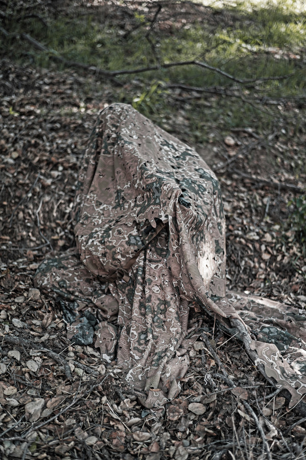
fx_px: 638
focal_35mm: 50
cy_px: 230
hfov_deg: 27.0
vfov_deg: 39.6
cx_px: 153
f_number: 2
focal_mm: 50
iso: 160
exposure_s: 1/320
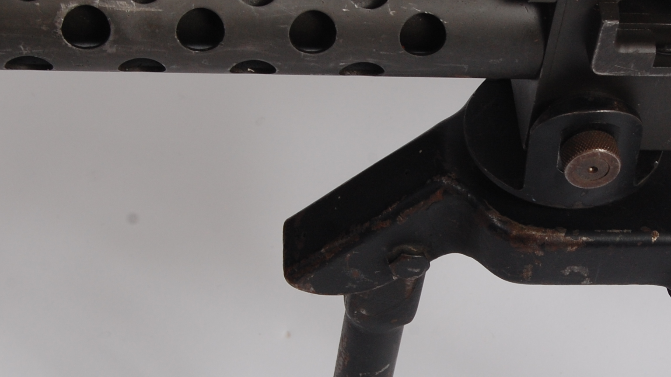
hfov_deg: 18.1
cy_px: 205
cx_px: 537
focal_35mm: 117
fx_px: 2082
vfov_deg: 10.4
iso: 400
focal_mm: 38
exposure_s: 1/125
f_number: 13
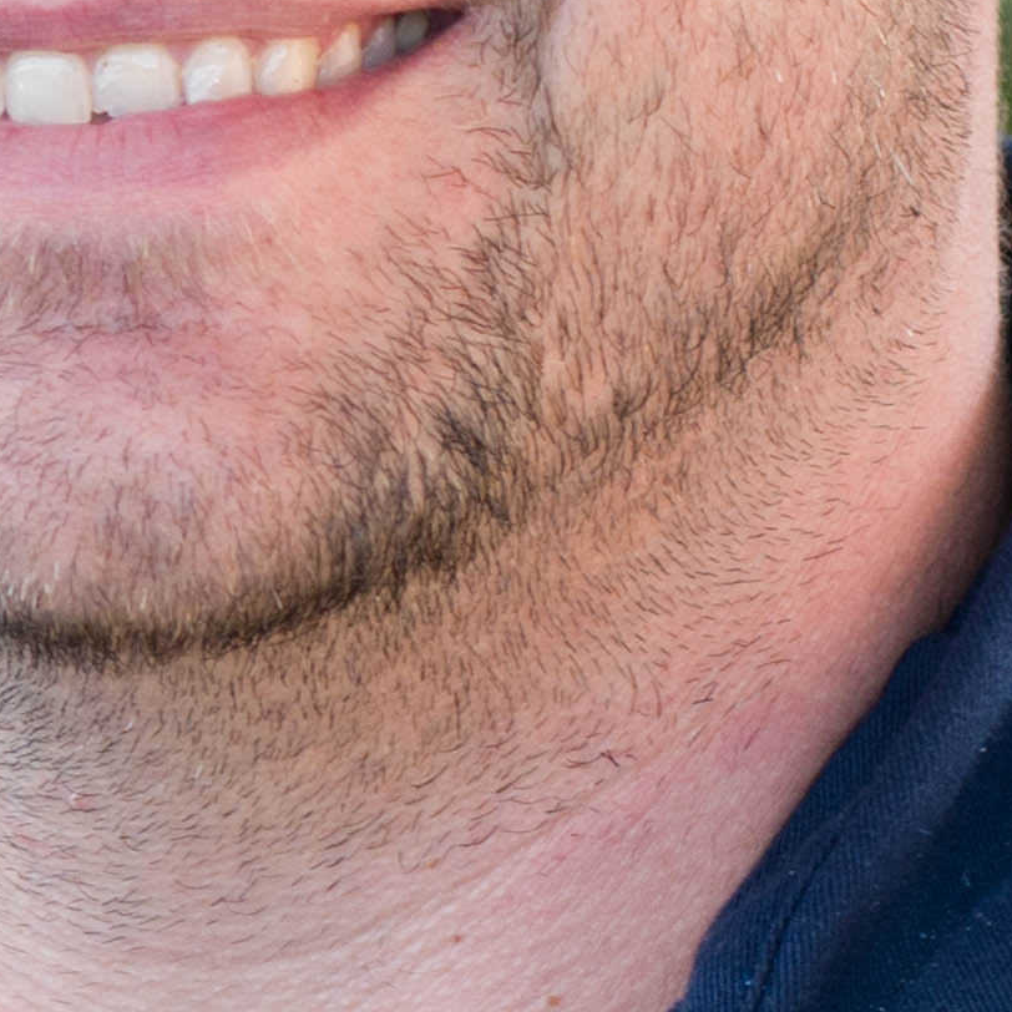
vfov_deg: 3.7
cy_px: 553
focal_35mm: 471
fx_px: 15579
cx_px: -546
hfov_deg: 3.7
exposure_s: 1/160
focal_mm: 50
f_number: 3.5
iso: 200
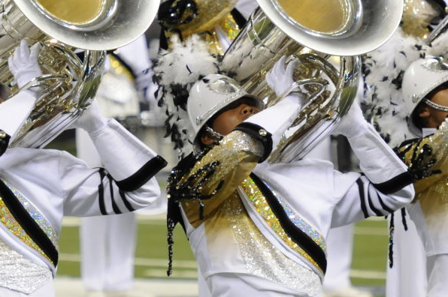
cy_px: 12
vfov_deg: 2.5
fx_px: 6754
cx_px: 315
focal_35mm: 543
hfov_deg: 3.8
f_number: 3.5
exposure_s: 1/500
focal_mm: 135
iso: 1000
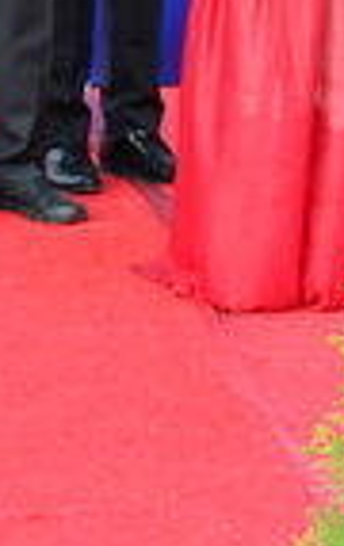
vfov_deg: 9.8
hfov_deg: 6.4
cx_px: 287
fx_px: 3090
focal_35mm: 207
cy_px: -284
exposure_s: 1/160
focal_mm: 24
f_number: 6.3
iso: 250
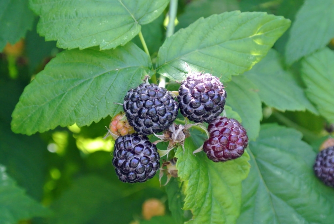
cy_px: 112
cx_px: 167
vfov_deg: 18.5
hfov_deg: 27.3
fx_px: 687
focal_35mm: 74
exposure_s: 1/125
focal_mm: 27.6
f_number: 5.6
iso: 560
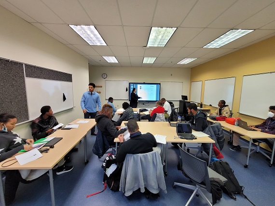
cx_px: 138
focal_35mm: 13
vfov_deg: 89.9
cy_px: 103
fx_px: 103
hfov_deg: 106.2
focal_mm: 1.74
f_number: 2.2
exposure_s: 1/60
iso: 200
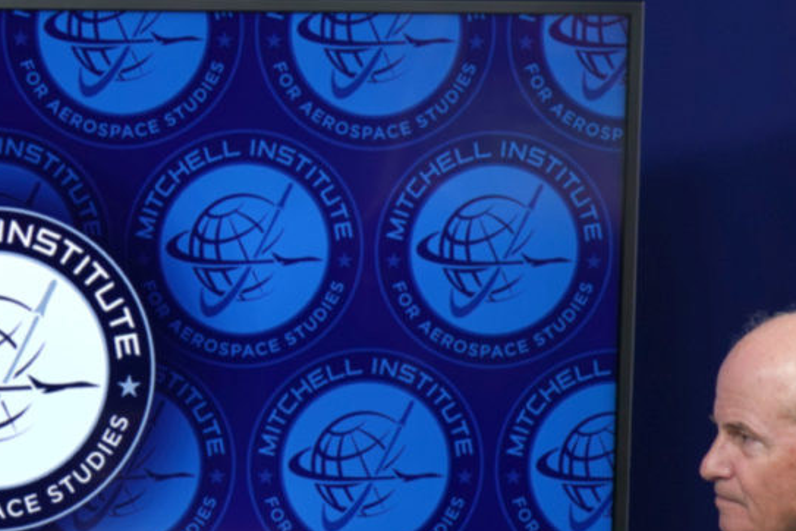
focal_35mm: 198
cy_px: 645
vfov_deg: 6.9
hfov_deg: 10.3
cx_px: 3
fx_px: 4378
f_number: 2.8
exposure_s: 1/160
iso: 800
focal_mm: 70
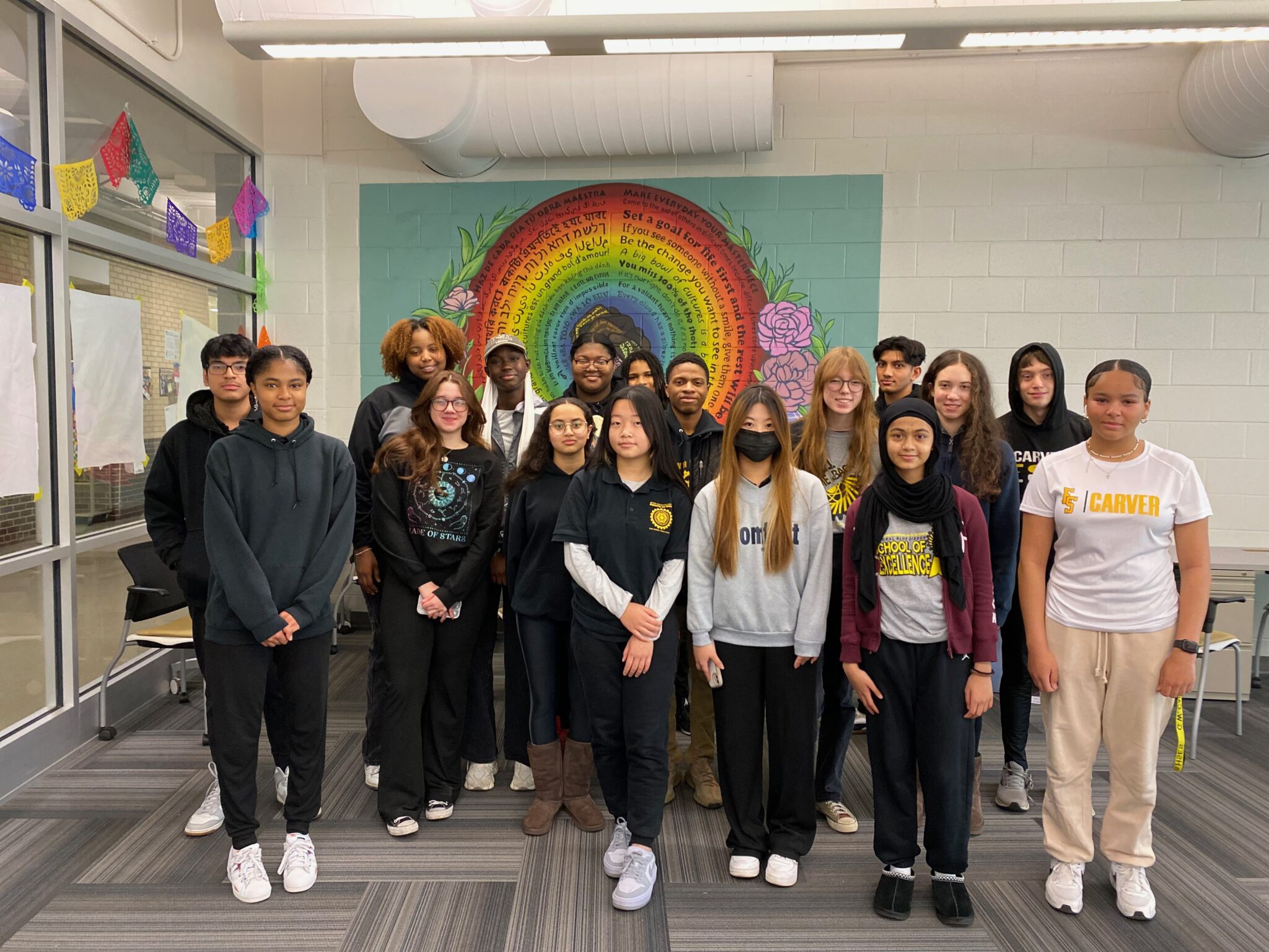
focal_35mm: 26
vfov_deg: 53.1
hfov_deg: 67.3
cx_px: 634
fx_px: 953
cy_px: 476
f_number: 1.8
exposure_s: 1/60
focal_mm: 4.25
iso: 320
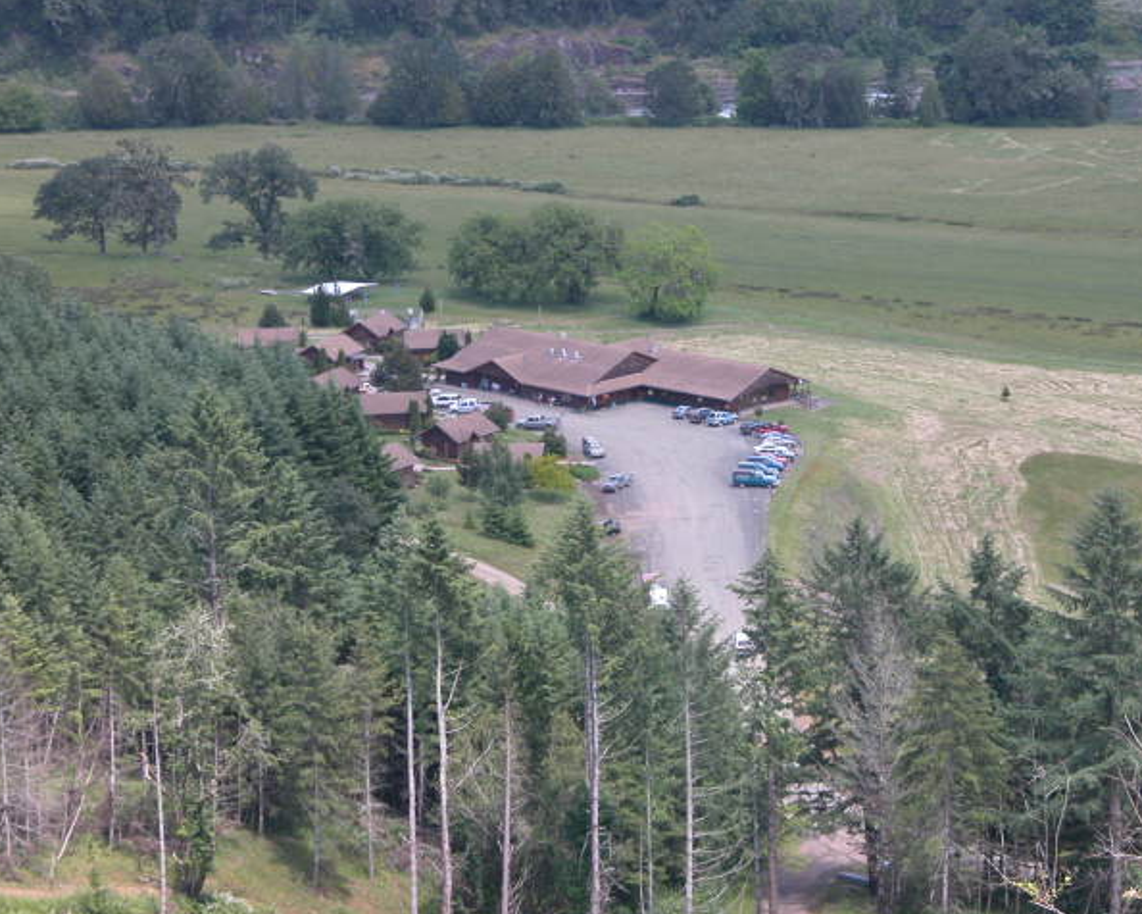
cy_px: 456
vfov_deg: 12.6
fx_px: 4123
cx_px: 584
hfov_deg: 15.8
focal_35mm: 122
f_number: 4.2
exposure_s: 1/184
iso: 100
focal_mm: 29.5
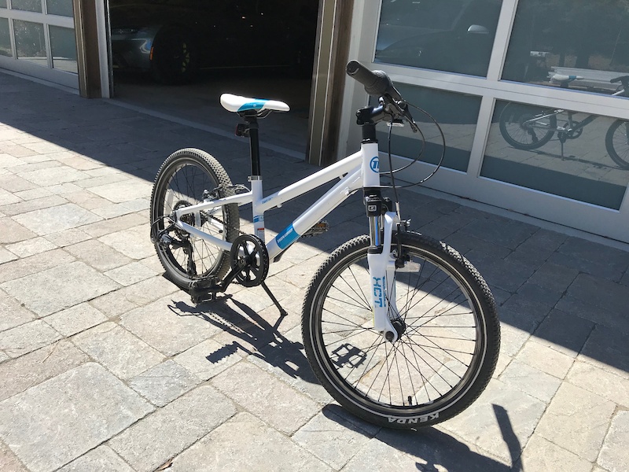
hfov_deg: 63.4
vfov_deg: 49.7
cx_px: 314
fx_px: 509
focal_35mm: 28
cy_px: 236
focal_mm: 3.99
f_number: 1.8
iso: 20
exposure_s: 1/1520
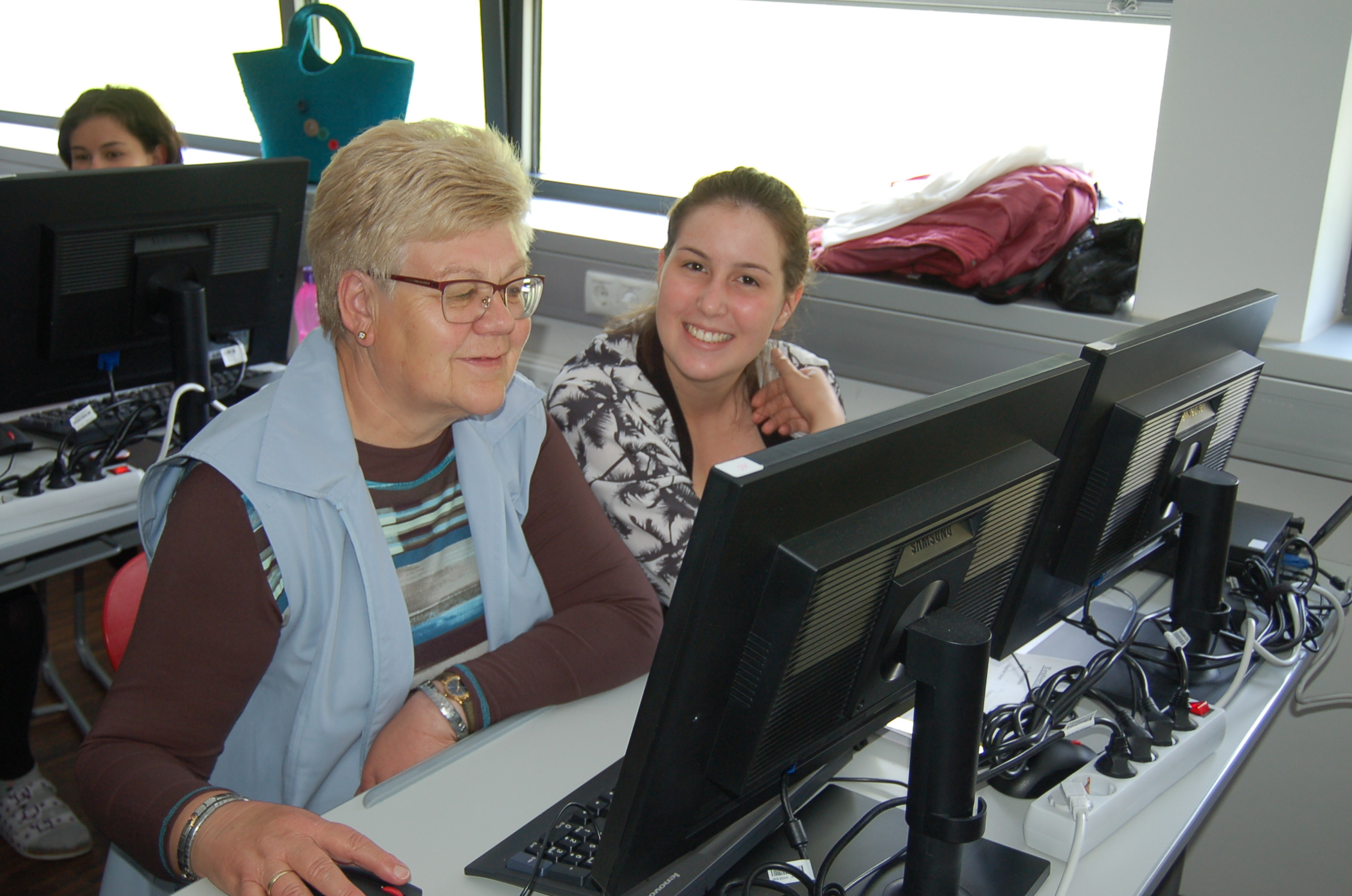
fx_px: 1462
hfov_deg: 49.6
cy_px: 448
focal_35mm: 39
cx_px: 676
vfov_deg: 34.1
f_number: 4
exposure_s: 1/60
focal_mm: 26
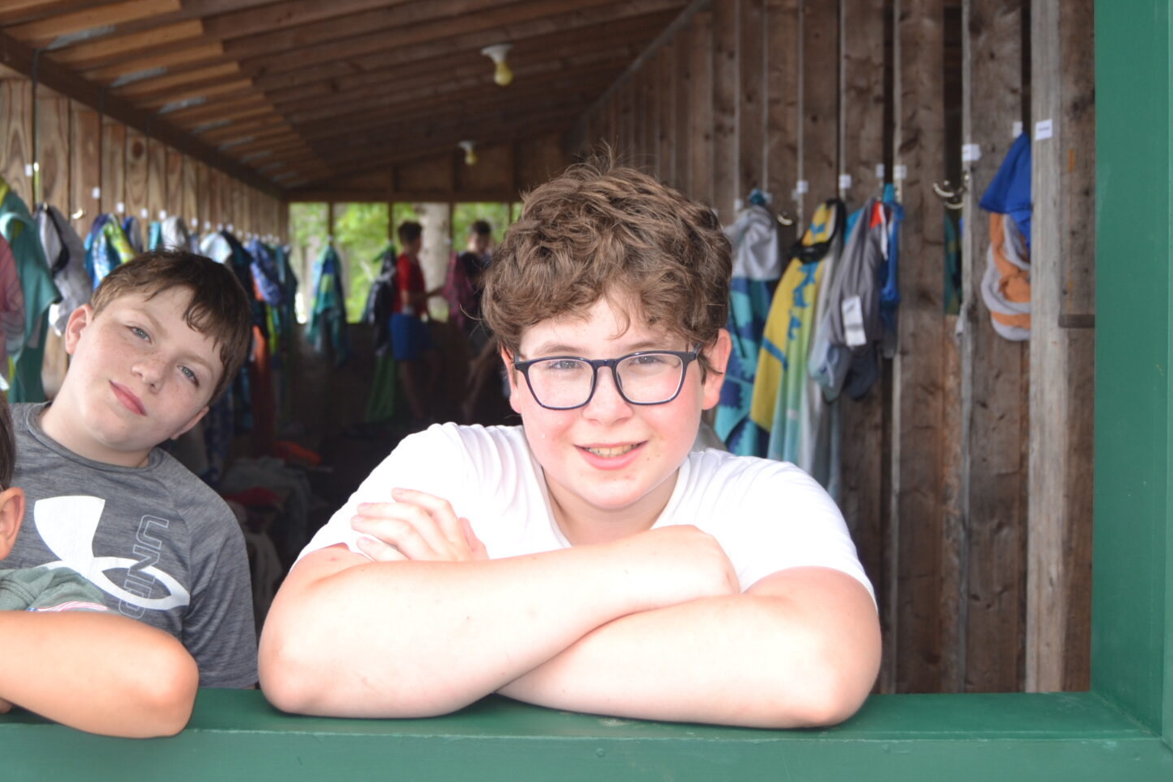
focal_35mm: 49
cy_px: 271
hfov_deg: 39.9
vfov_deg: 27.5
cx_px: 351
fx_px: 1587
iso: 220
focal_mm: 23
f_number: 4
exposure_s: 1/125
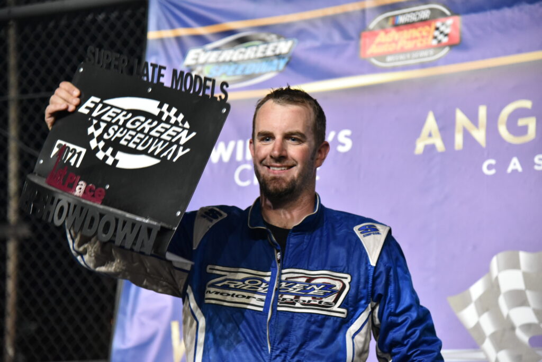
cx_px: 271
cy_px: 181
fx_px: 1295
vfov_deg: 15.9
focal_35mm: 86
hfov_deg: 23.6
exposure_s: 1/200
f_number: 4
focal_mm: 86
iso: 4000
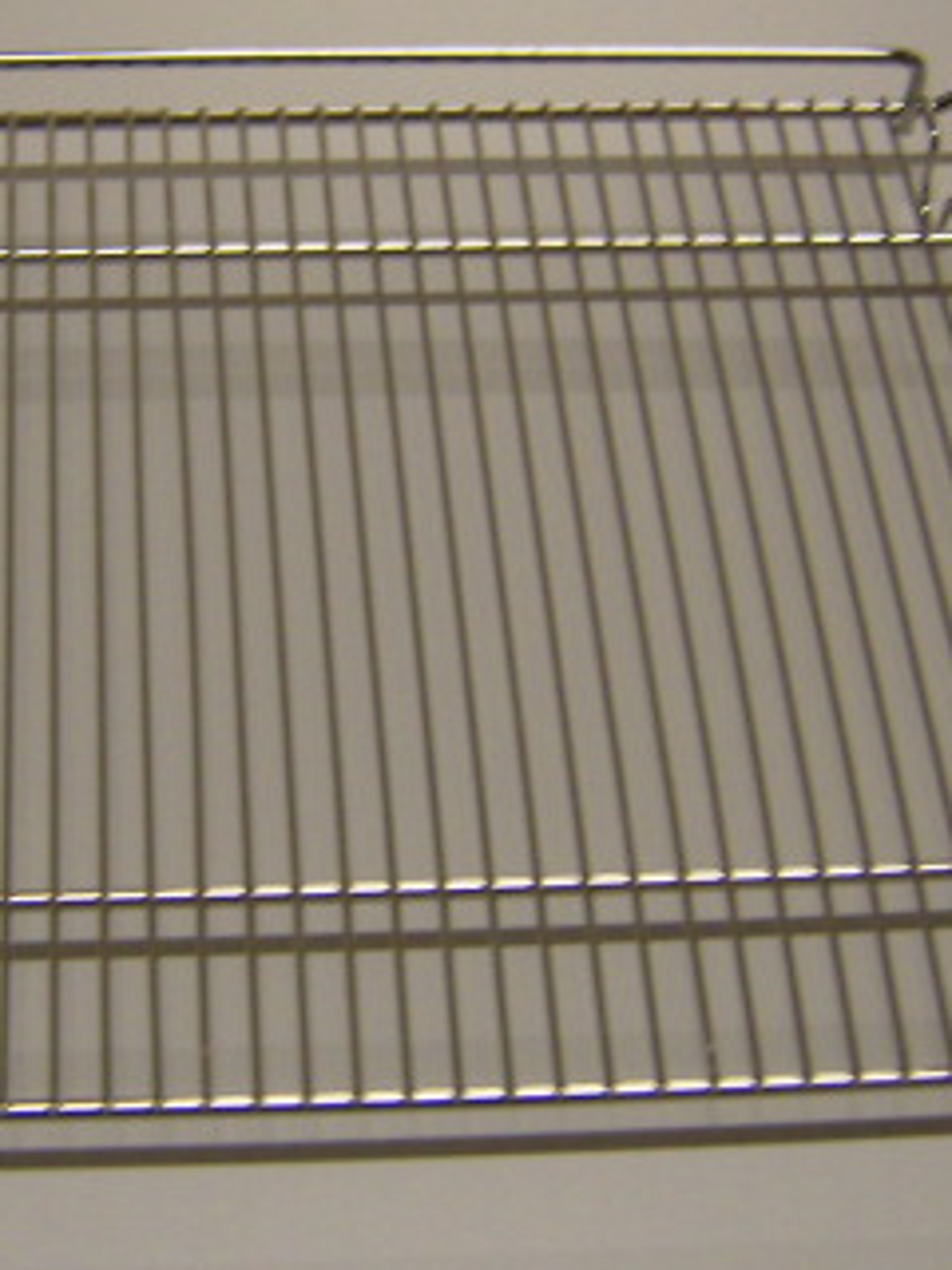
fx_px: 2567
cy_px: 595
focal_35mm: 70
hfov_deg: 20.7
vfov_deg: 27.8
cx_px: 167
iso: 183
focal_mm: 7.4
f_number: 2.8
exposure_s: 1/30
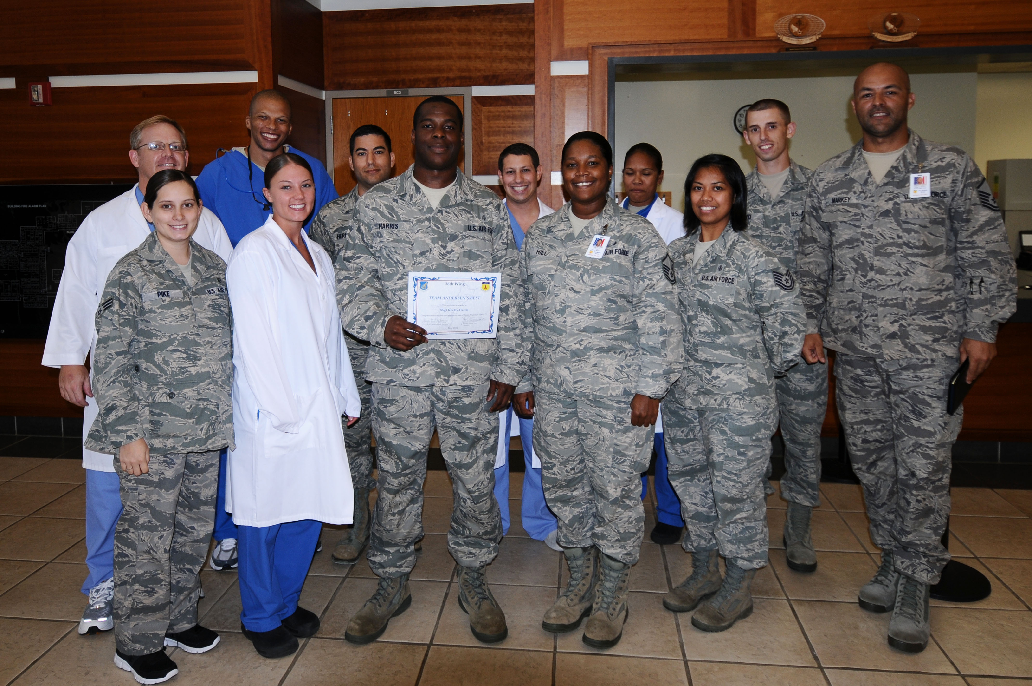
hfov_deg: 77.4
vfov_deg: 56.0
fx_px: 644
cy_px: 343
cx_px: 516
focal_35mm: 22
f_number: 4
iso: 200
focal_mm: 15
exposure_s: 1/60
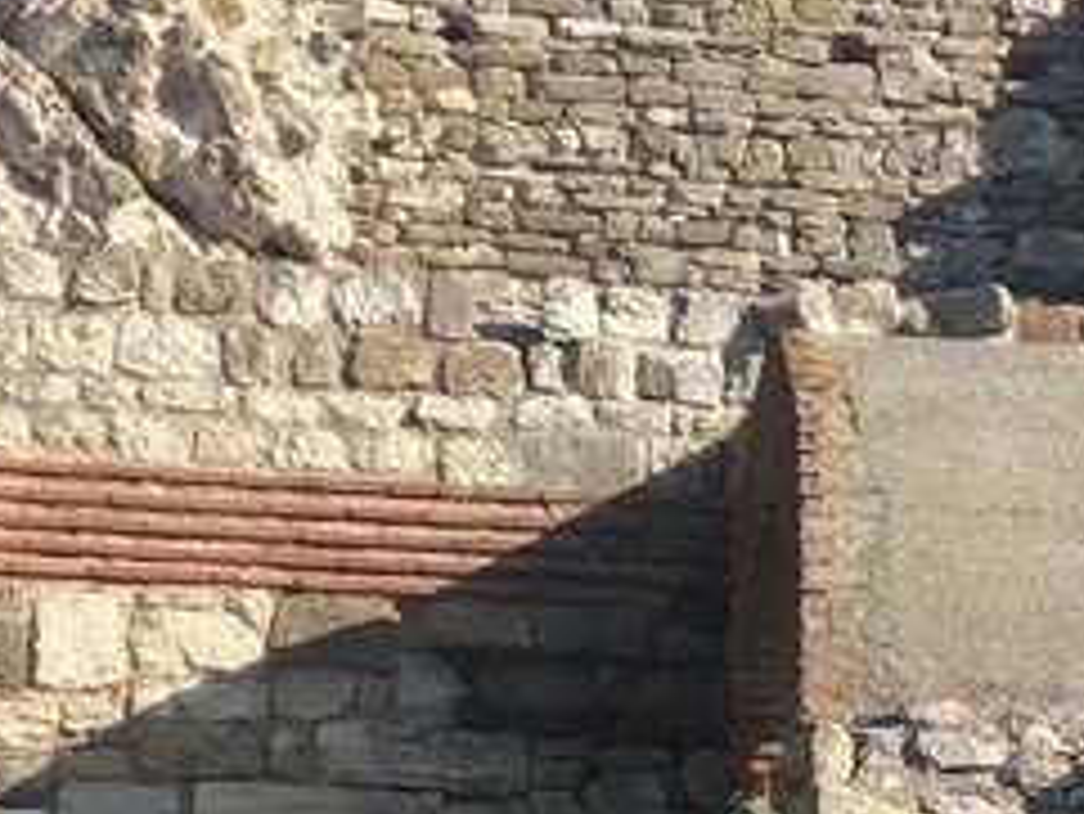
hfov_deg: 6.3
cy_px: 1115
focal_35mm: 303
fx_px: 9493
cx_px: 2271
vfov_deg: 4.9
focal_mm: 6.6
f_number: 2.8
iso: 20
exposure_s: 1/649
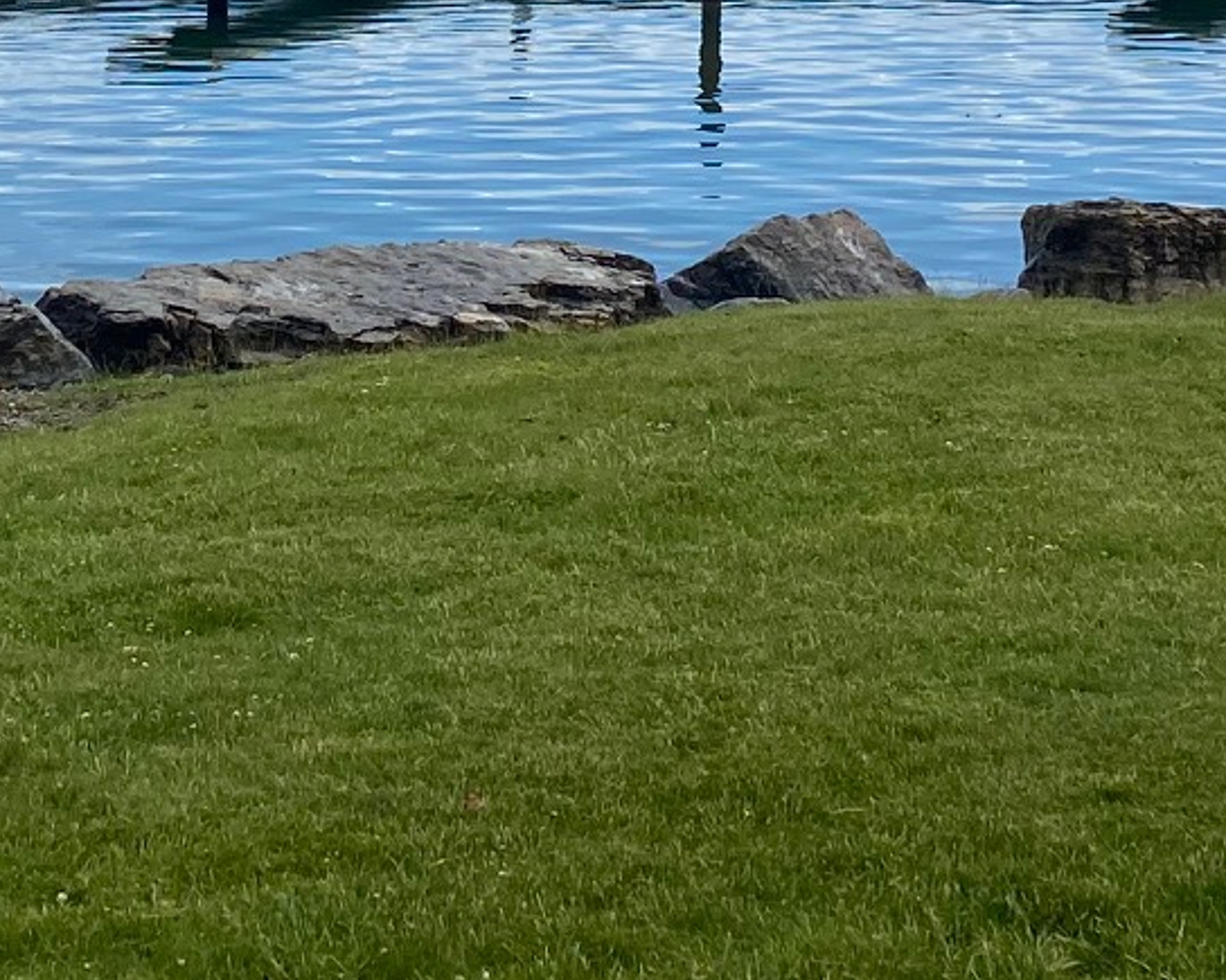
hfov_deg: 20.4
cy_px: -223
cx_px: 489
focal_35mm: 94
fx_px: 3410
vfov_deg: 15.7
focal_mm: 4.25
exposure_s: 1/5747
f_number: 1.8
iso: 32
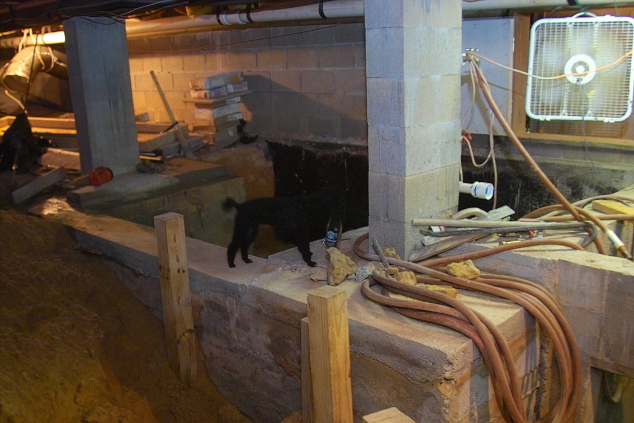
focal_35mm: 34
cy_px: 212
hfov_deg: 55.8
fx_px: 599
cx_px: 317
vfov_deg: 38.9
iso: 400
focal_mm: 20
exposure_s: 1/4
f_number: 2.8
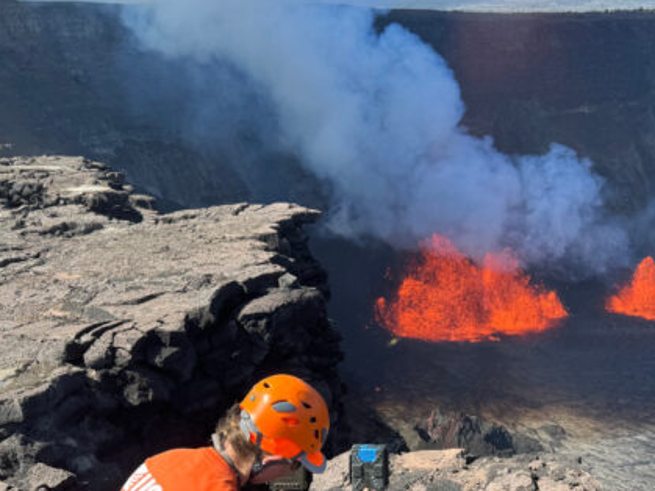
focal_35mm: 44
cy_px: 330
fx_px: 832
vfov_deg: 32.6
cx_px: 453
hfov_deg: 42.2
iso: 80
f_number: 1.78
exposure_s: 1/2506
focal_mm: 6.76
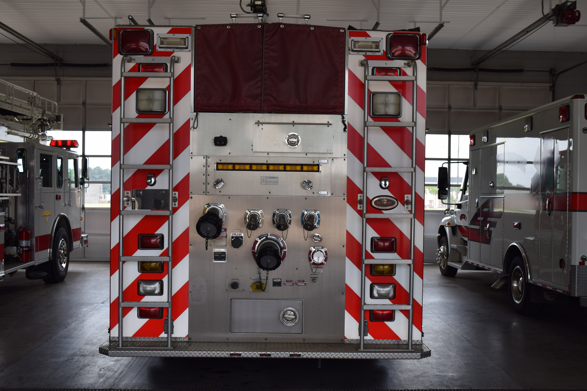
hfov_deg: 45.0
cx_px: 294
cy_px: 196
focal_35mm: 44
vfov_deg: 30.8
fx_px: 709
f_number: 8
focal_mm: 29
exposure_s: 1/250
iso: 320
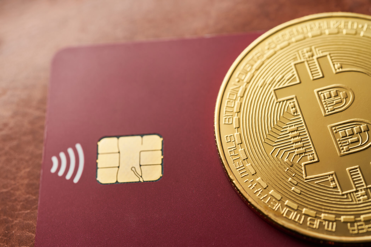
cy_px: 124
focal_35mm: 50
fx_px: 515
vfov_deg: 27.0
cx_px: 186
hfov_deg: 39.6
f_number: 5.6
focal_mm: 50
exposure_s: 1/8
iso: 100
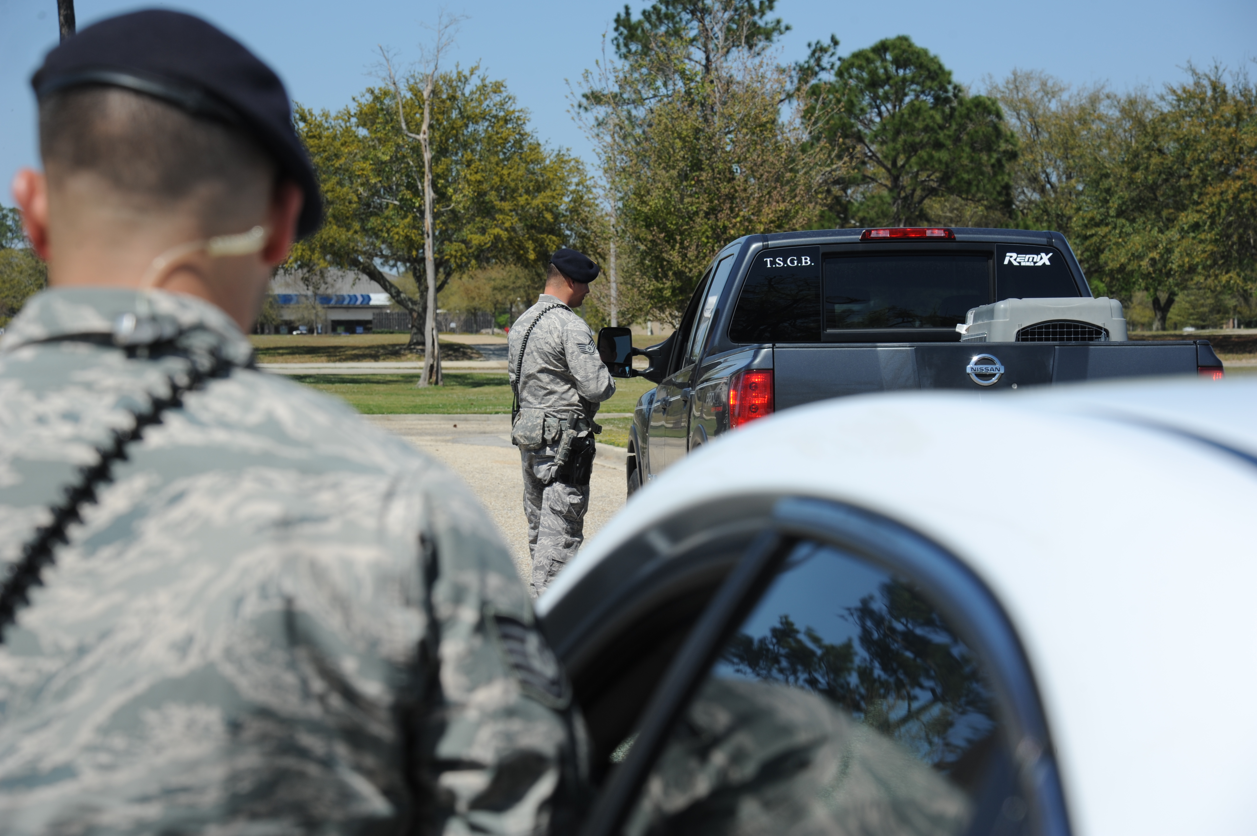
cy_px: 418
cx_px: 628
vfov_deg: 13.9
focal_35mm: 98
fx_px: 3420
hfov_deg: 20.8
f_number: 10
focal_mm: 98
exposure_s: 1/320
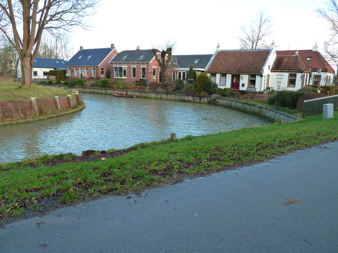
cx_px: 169
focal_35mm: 25
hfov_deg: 69.4
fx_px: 244
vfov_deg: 54.9
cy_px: 126
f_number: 3.3
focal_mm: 4.1
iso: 125
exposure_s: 1/100
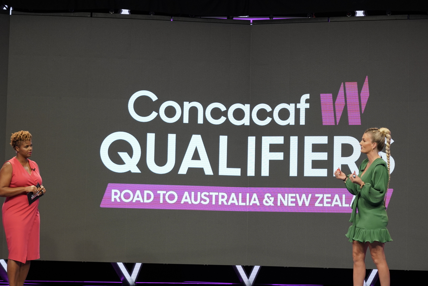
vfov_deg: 14.2
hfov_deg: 21.2
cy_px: 184
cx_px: 218
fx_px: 1142
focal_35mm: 96
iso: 800
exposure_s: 1/500
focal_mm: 70
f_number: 2.8
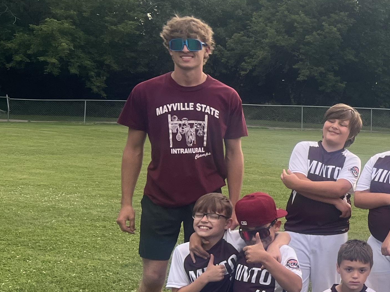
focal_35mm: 75
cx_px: 543
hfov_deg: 22.5
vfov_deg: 19.6
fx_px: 845
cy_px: 201
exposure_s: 1/533
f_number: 1.5
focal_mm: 5.7
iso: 50
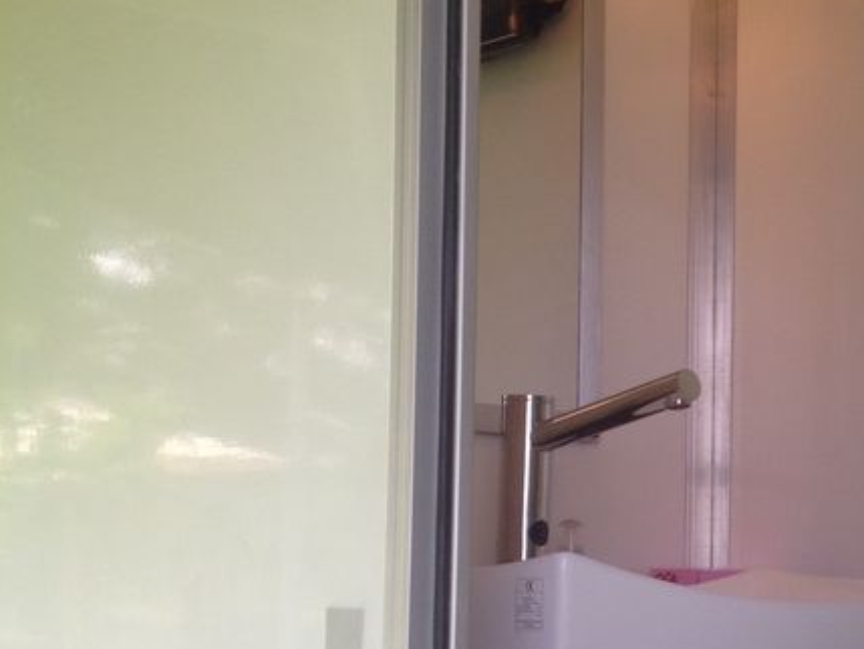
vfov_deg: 16.9
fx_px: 2172
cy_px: 478
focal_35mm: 87
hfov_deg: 21.9
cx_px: 802
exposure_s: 1/201
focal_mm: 4.28
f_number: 2.4
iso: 64
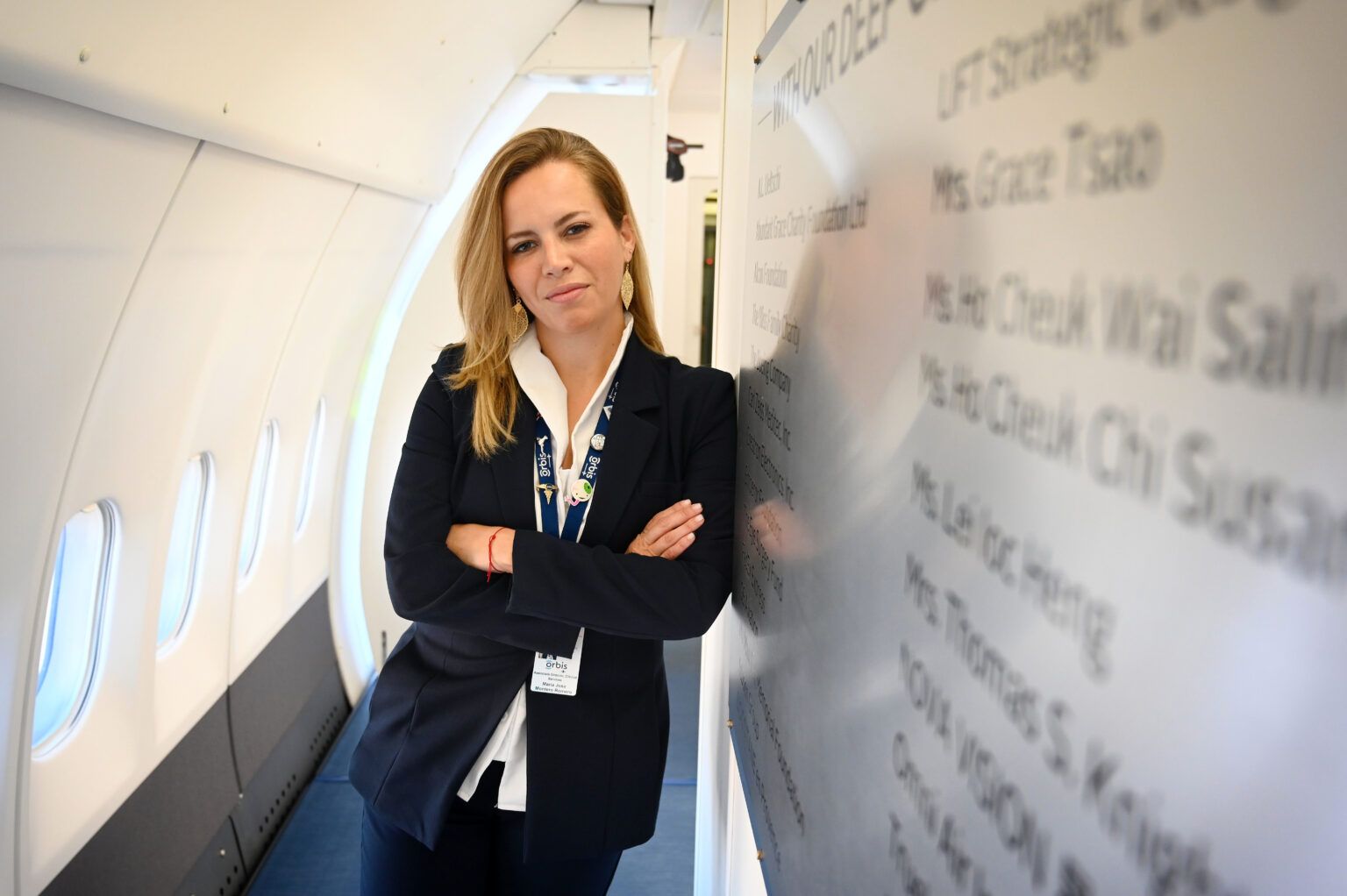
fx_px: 1140
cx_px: 674
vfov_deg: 42.9
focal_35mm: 30
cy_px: 448
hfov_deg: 61.1
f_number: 4
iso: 1600
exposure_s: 1/100
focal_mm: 30.5
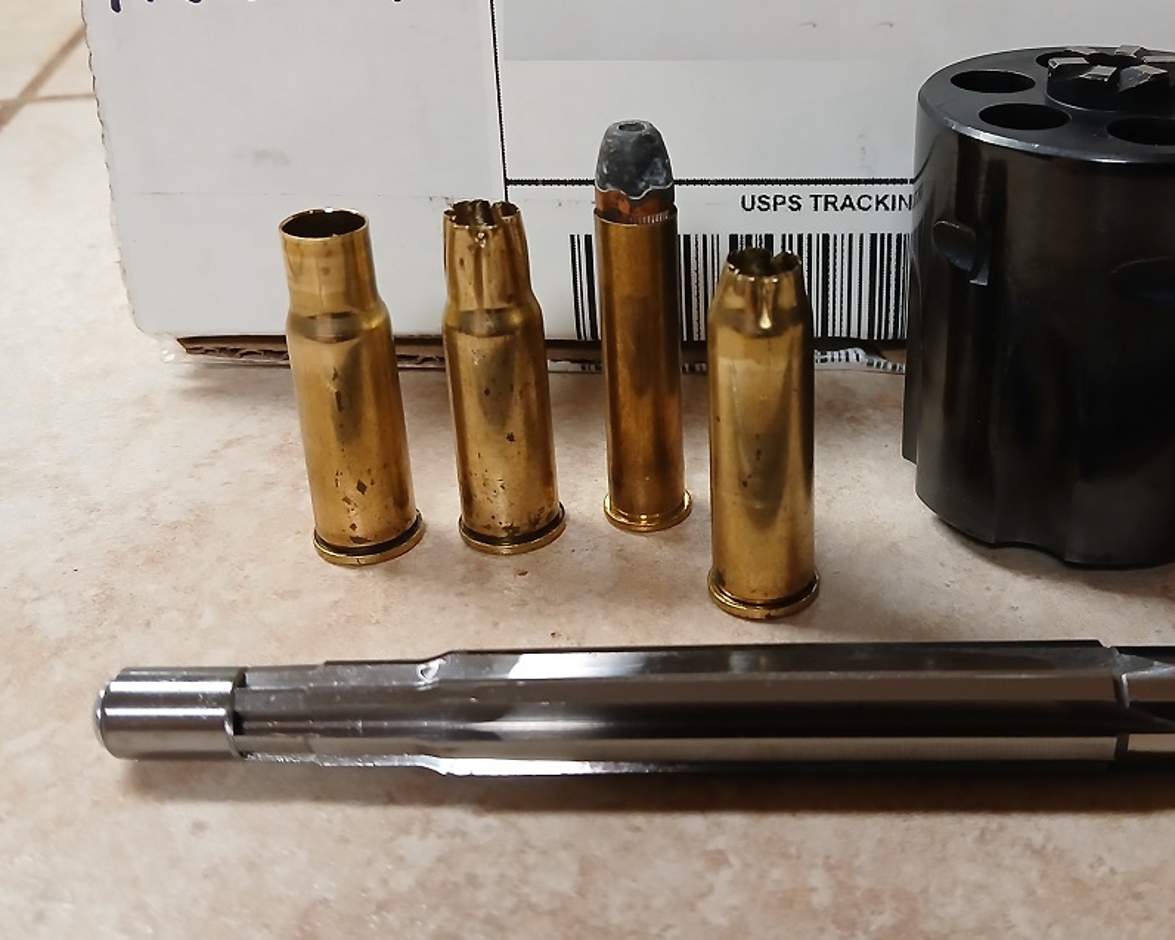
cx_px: 779
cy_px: 345
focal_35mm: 39
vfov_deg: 38.0
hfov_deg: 46.1
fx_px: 1356
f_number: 1.8
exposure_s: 1/60
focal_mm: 3.98
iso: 320
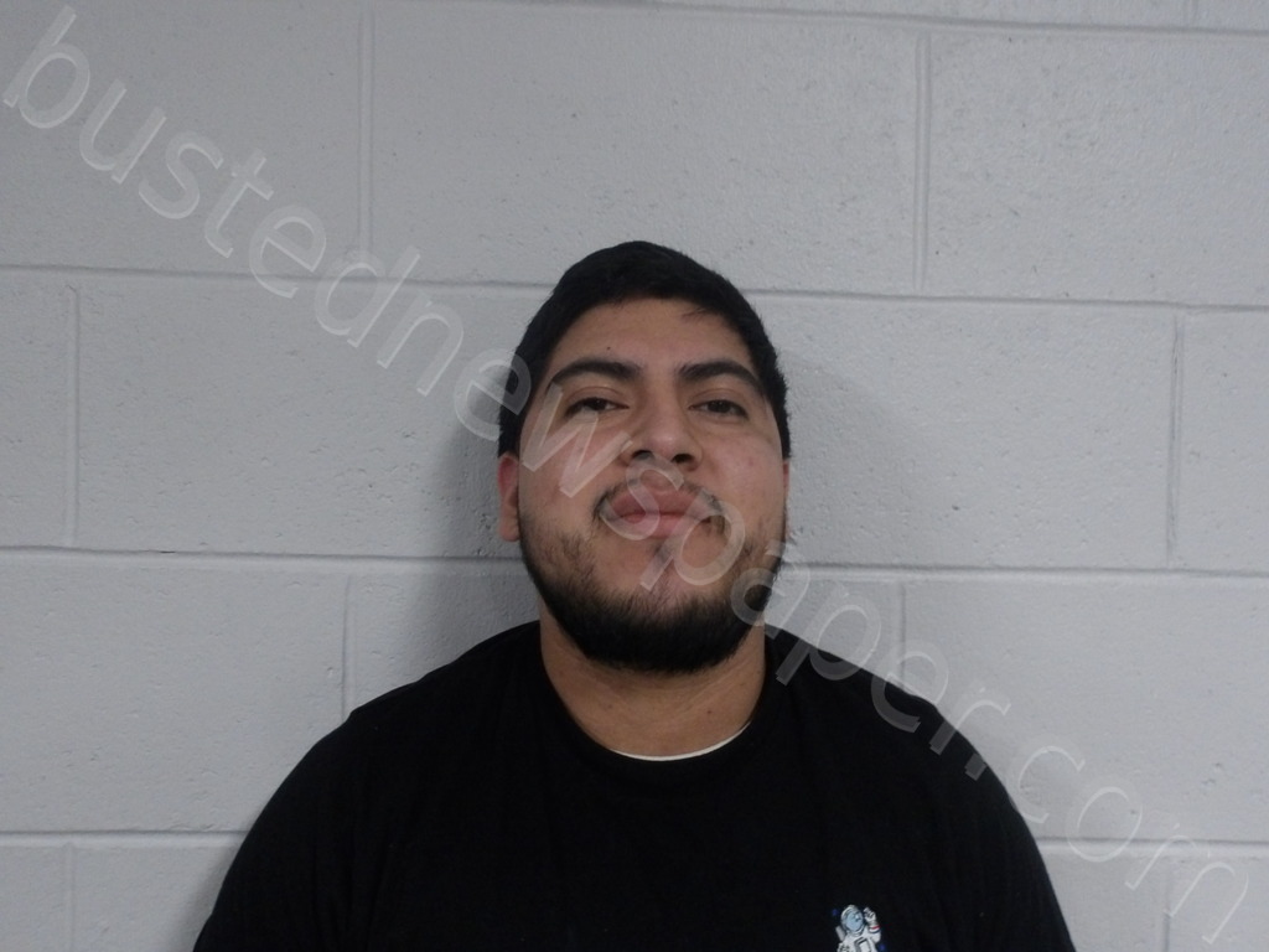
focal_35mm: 27
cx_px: 634
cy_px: 476
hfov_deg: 65.3
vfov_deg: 51.4
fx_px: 990
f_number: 3
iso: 800
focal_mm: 4.9
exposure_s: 1/60
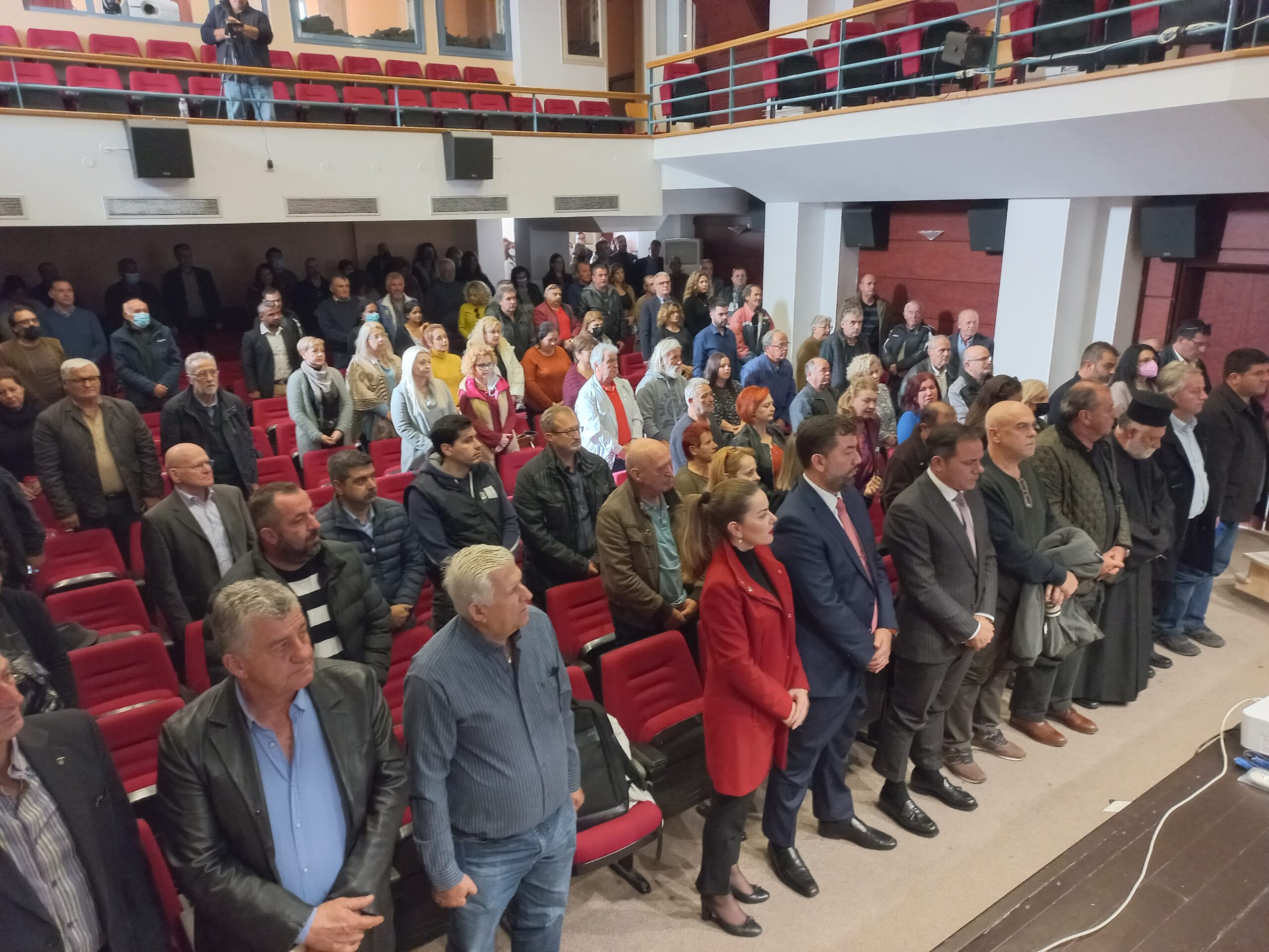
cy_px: 476
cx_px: 634
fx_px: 916
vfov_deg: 54.9
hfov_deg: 69.4
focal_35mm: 25
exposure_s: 1/25
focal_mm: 4.6
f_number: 1.8
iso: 1250
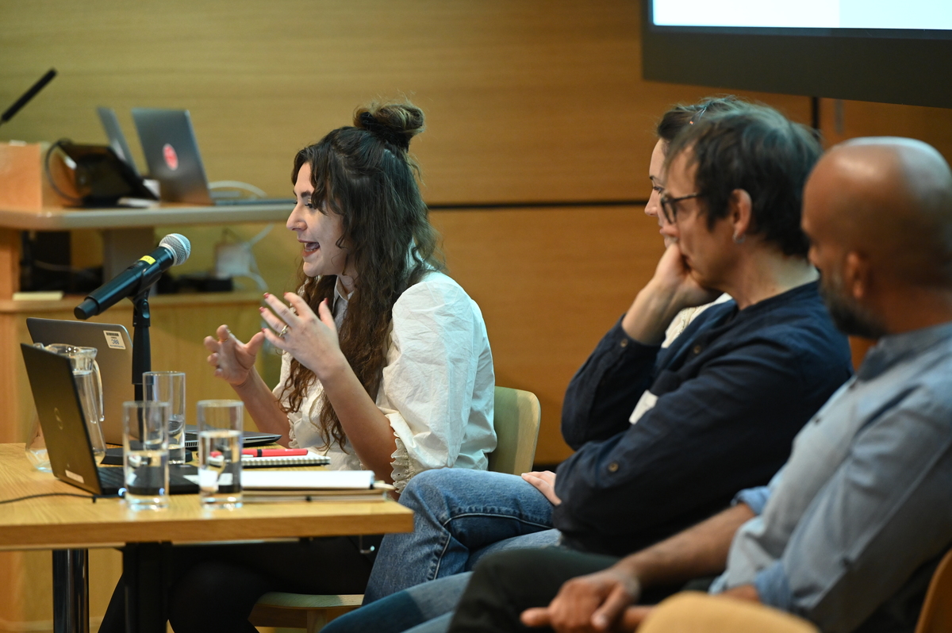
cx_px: 476
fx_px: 4888
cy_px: 316
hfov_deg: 11.1
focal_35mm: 185
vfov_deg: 7.4
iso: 4000
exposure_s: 1/125
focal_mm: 185
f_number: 5
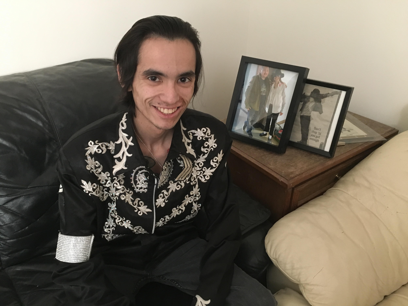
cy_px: 153
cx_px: 204
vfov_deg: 48.2
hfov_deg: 61.7
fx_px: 342
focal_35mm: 29
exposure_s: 1/15
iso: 400
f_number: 2.2
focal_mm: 4.15
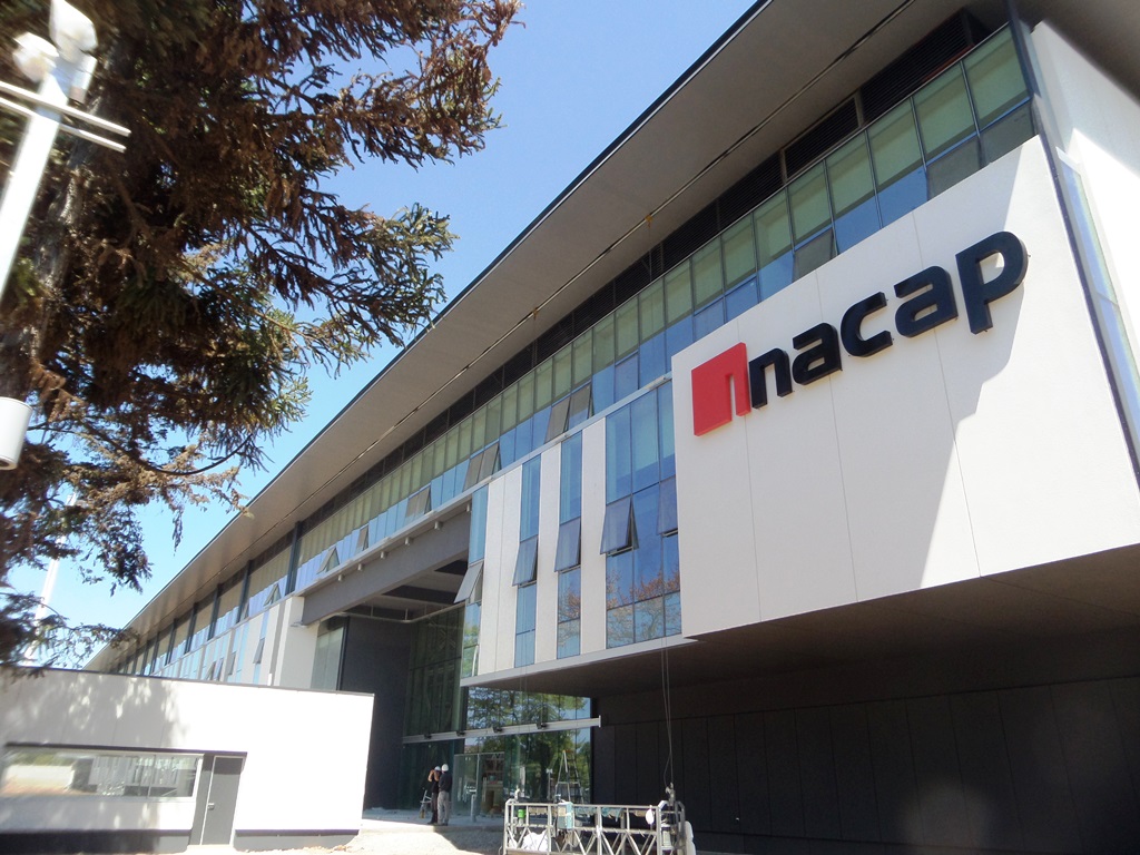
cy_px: 428
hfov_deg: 71.6
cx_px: 570
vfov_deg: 56.8
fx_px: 790
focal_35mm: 24
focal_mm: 4
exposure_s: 1/500
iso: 80
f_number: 3.2
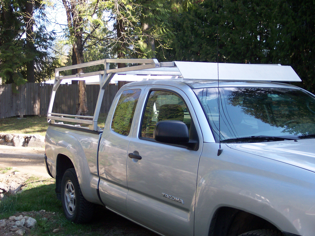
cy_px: 118
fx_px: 464
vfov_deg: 28.5
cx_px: 158
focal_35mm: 51
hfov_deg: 37.5
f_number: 3.4
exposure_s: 1/250
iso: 120
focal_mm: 10.7
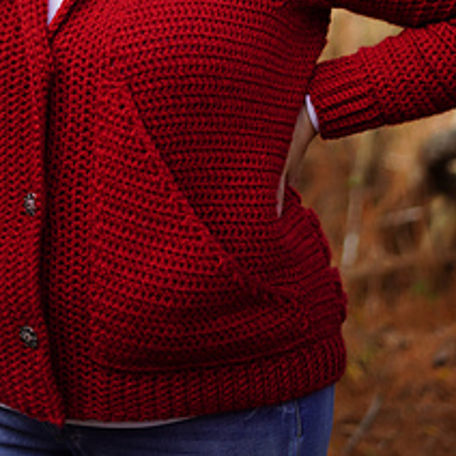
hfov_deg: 17.3
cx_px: 149
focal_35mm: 100
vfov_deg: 16.9
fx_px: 1490
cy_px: -34
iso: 100
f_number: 1.8
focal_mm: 50
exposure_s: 1/800
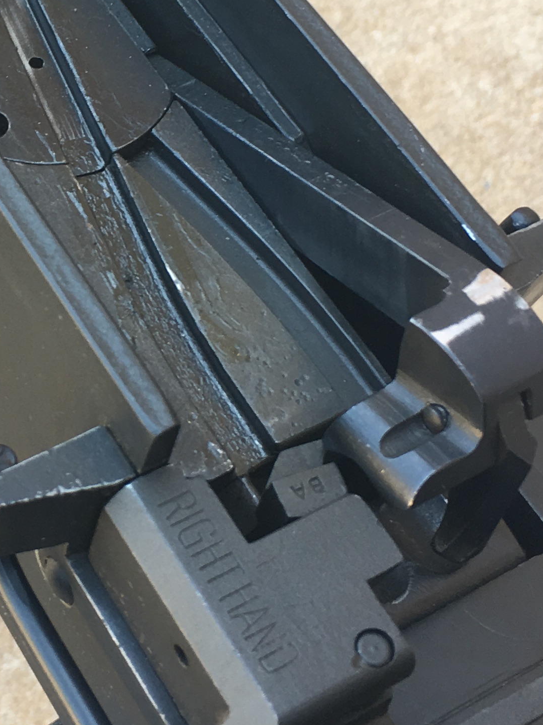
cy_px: 225
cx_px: -19
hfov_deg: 17.7
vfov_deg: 24.0
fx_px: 1694
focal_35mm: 81
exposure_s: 1/60
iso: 25
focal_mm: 4.15
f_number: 2.2
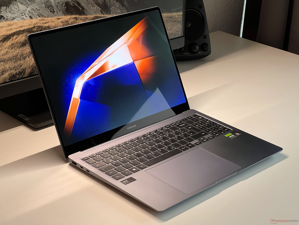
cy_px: 112
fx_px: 665
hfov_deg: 25.3
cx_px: 150
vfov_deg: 19.1
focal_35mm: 77
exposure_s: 1/60
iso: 320
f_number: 2.8
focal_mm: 9
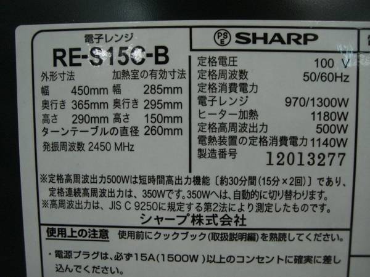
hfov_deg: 49.0
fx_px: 406
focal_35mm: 38
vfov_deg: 37.7
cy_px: 138
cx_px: 185
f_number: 2.7
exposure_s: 1/80
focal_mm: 6.2
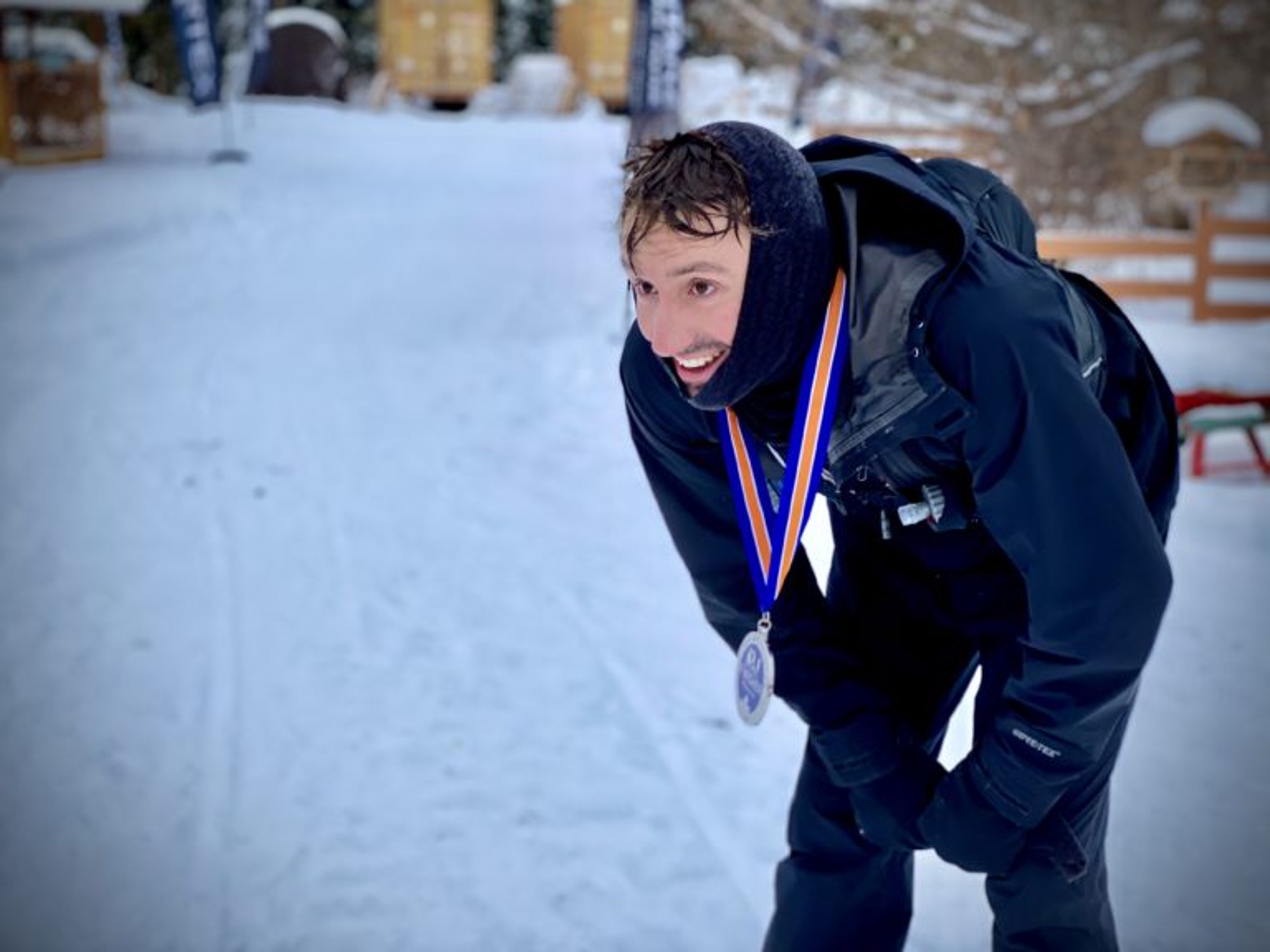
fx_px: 1908
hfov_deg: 36.8
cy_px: 476
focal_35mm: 52
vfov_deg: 28.0
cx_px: 635
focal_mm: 6
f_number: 2
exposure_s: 1/276
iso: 20
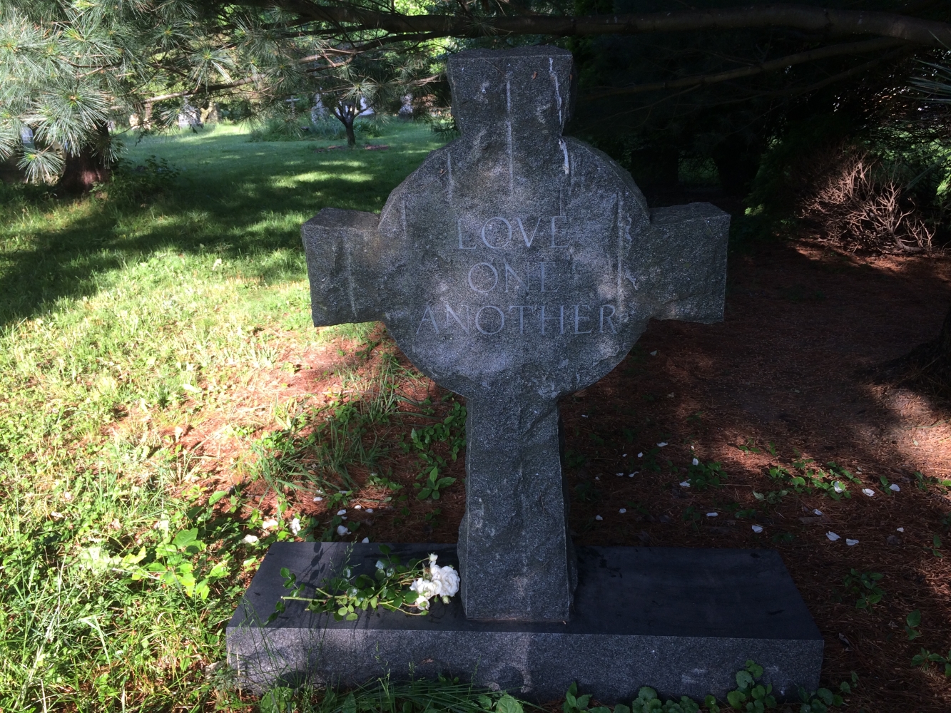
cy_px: 356
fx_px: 797
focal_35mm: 29
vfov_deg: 48.2
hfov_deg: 61.7
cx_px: 476
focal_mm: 4.15
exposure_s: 1/151
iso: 32
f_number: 2.2
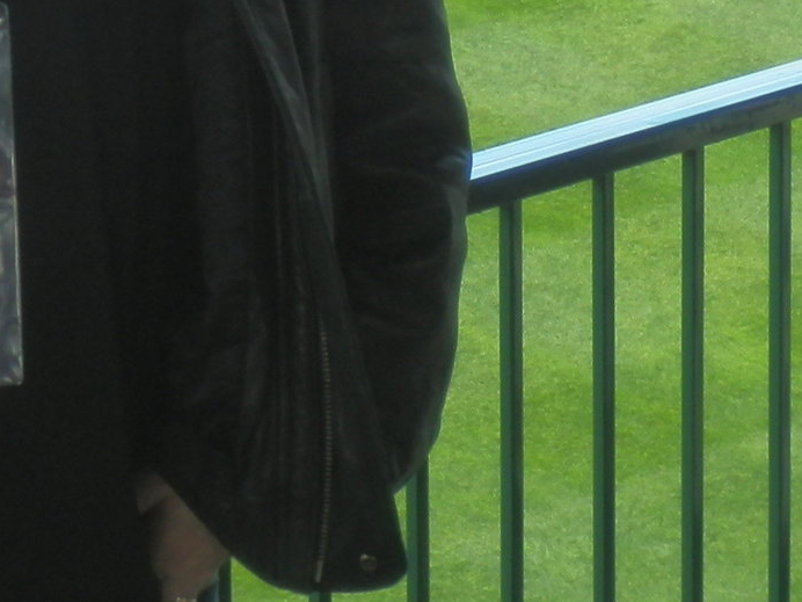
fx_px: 6835
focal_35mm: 295
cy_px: -293
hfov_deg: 6.7
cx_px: -156
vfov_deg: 5.0
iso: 100
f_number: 4.7
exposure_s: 1/60
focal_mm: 12.1
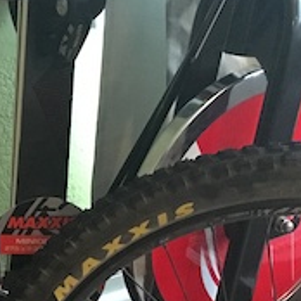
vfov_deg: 14.6
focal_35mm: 118
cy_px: 282
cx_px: -218
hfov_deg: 13.5
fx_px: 1161
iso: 320
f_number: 2.2
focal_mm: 4.15
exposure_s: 1/15
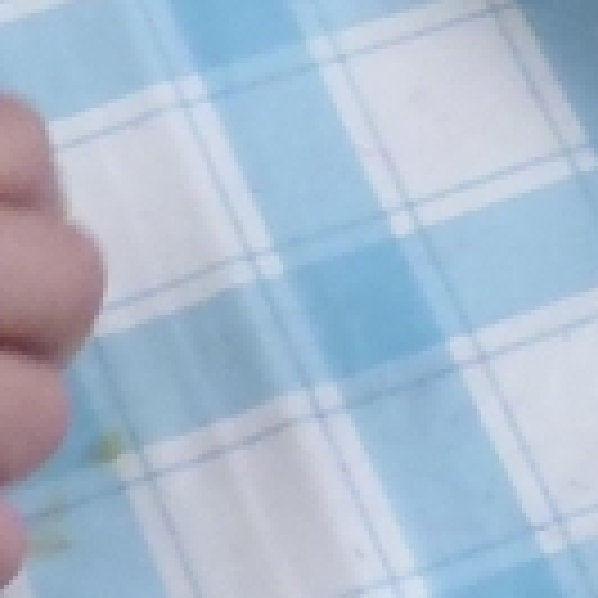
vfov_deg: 7.0
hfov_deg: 7.8
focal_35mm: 224
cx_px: 364
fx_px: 4378
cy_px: -1160
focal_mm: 4.83
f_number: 3.2
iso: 800
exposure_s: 1/80
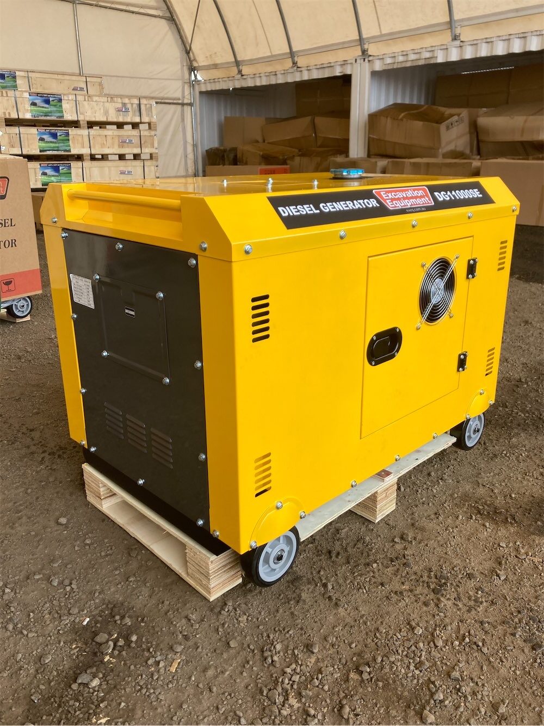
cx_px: 272
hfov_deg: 49.7
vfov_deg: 63.5
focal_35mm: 28
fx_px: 587
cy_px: 363
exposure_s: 1/125
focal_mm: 3.99
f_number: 1.8
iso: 20
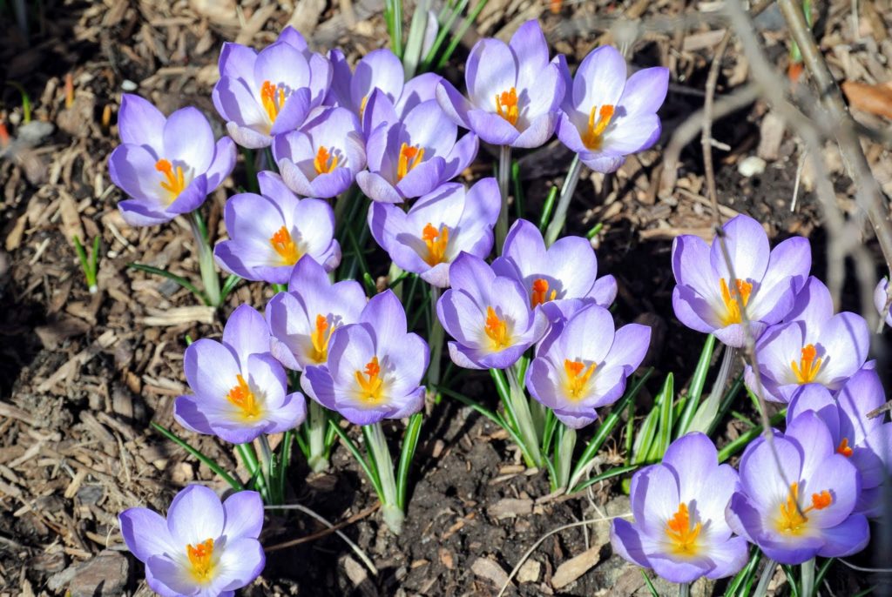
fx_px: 4268
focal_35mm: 172
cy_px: 298
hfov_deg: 11.9
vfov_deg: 8.0
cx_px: 446
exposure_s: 1/500
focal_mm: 64
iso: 100
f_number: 5.6
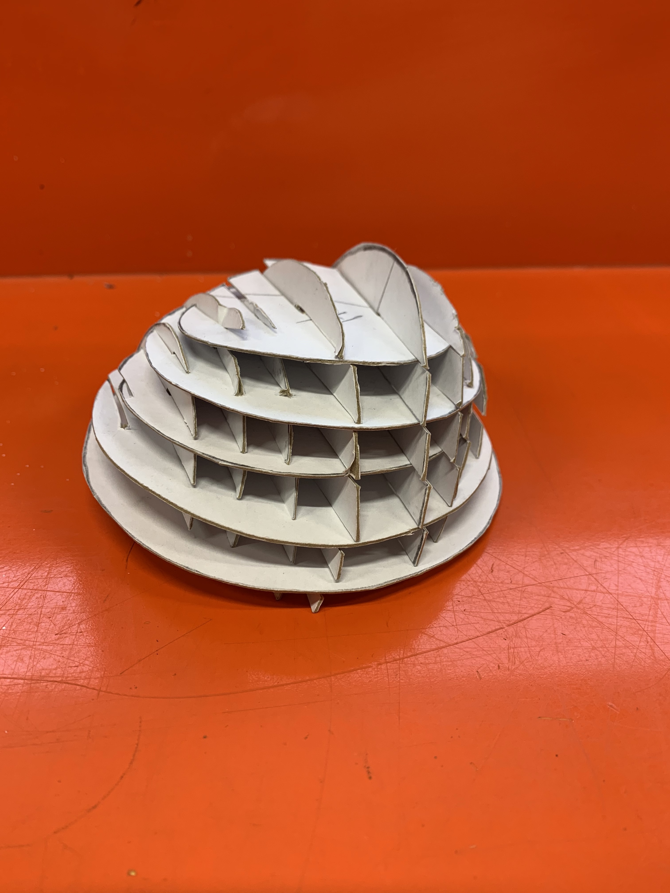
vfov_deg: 67.3
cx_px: 335
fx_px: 671
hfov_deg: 53.1
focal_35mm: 26
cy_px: 446
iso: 64
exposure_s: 1/50
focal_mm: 4.25
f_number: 1.8
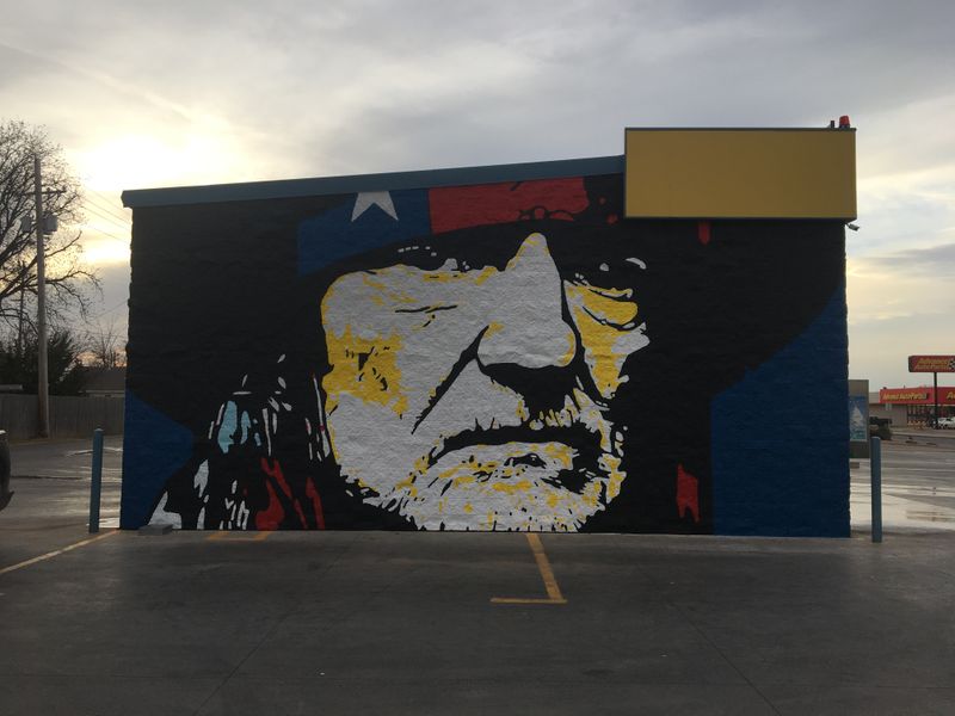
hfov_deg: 61.7
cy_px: 358
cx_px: 478
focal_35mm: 29
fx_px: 800
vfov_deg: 48.2
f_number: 2.2
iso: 25
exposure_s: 1/358
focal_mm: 4.15
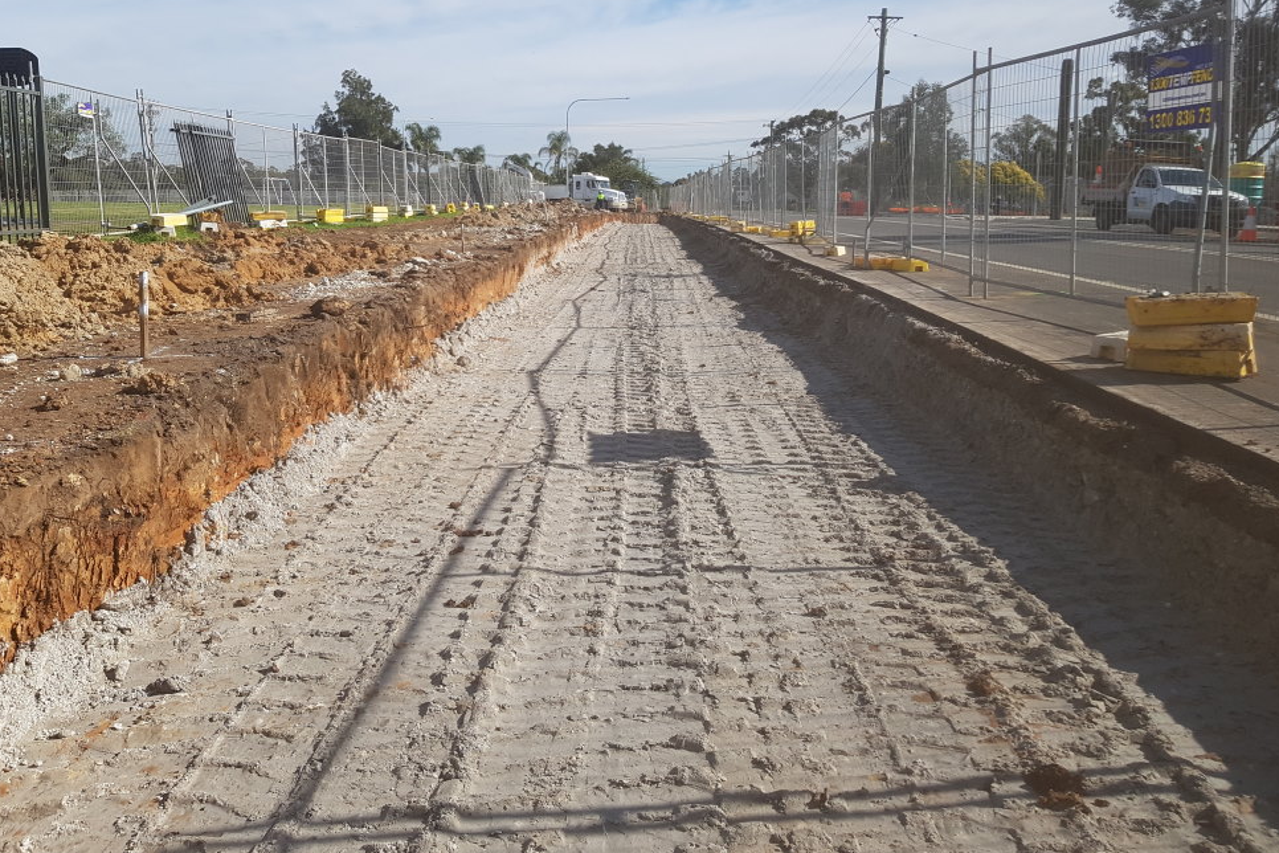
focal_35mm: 28
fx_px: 995
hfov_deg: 65.5
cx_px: 657
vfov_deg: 46.3
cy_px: 366
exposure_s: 1/1968
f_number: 1.7
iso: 50
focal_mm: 4.2
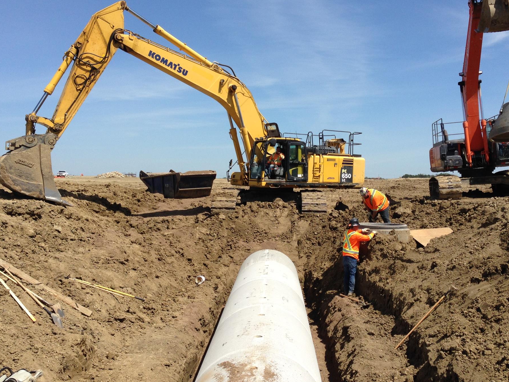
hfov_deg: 44.8
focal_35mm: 42
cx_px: 267
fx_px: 618
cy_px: 174
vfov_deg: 34.3
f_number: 2.4
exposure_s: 1/2008
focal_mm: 4.12
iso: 50
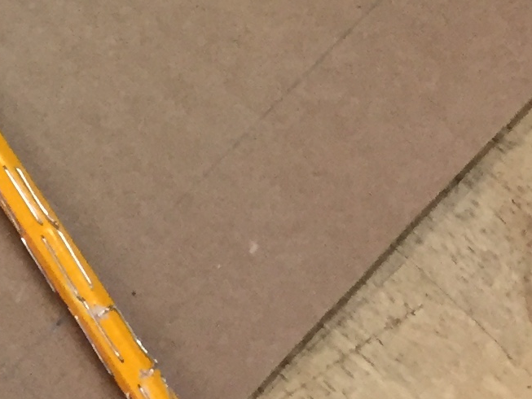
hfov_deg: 12.7
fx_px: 2229
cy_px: -231
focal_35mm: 145
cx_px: -325
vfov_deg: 9.9
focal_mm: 4.15
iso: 125
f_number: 2.2
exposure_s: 1/30
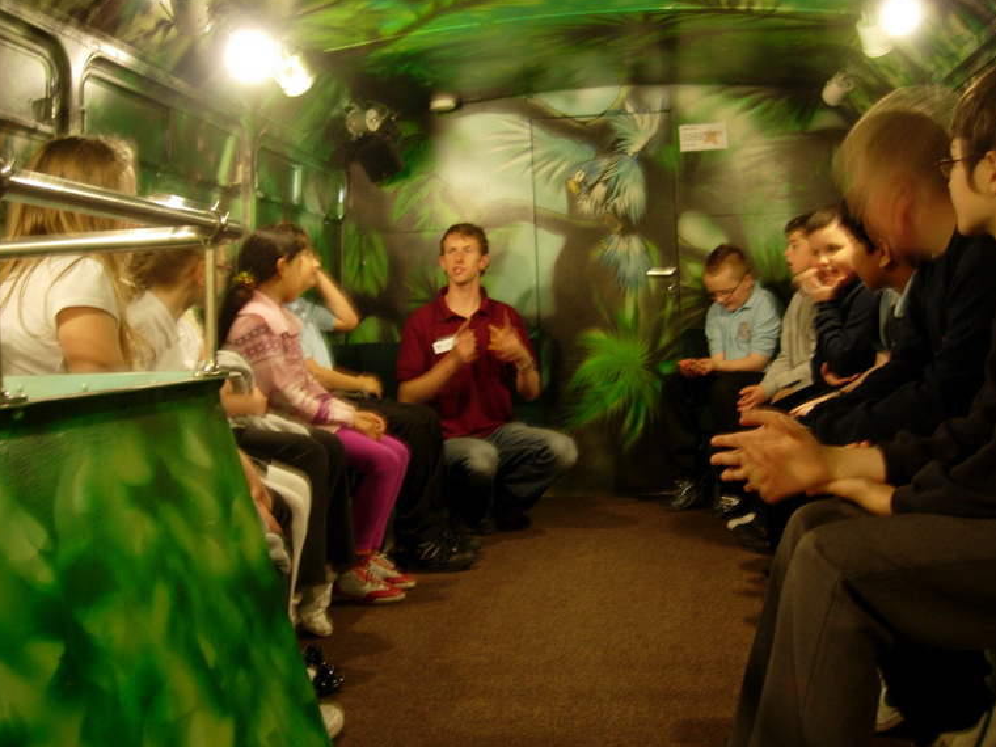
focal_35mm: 40
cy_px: 355
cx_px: 512
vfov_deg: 36.0
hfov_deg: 46.8
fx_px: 1151
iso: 115
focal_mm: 7.8
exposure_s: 1/4
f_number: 2.8
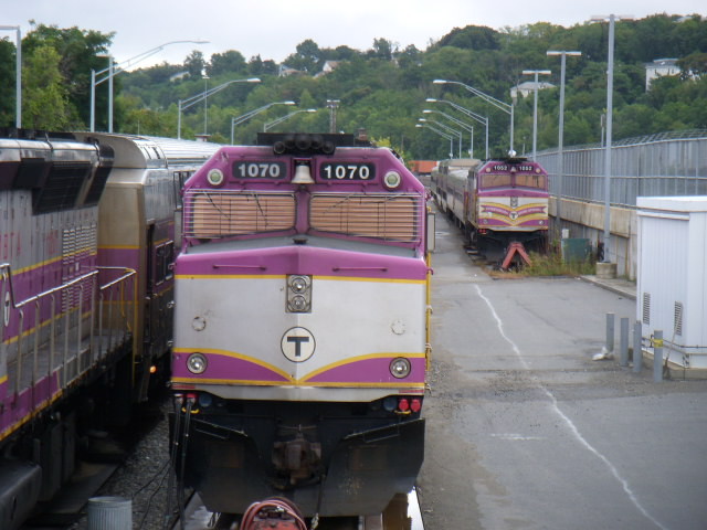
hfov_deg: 17.3
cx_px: 354
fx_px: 2328
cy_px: 265
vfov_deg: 13.0
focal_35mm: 114
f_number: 4.2
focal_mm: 18.9
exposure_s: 1/200
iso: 100
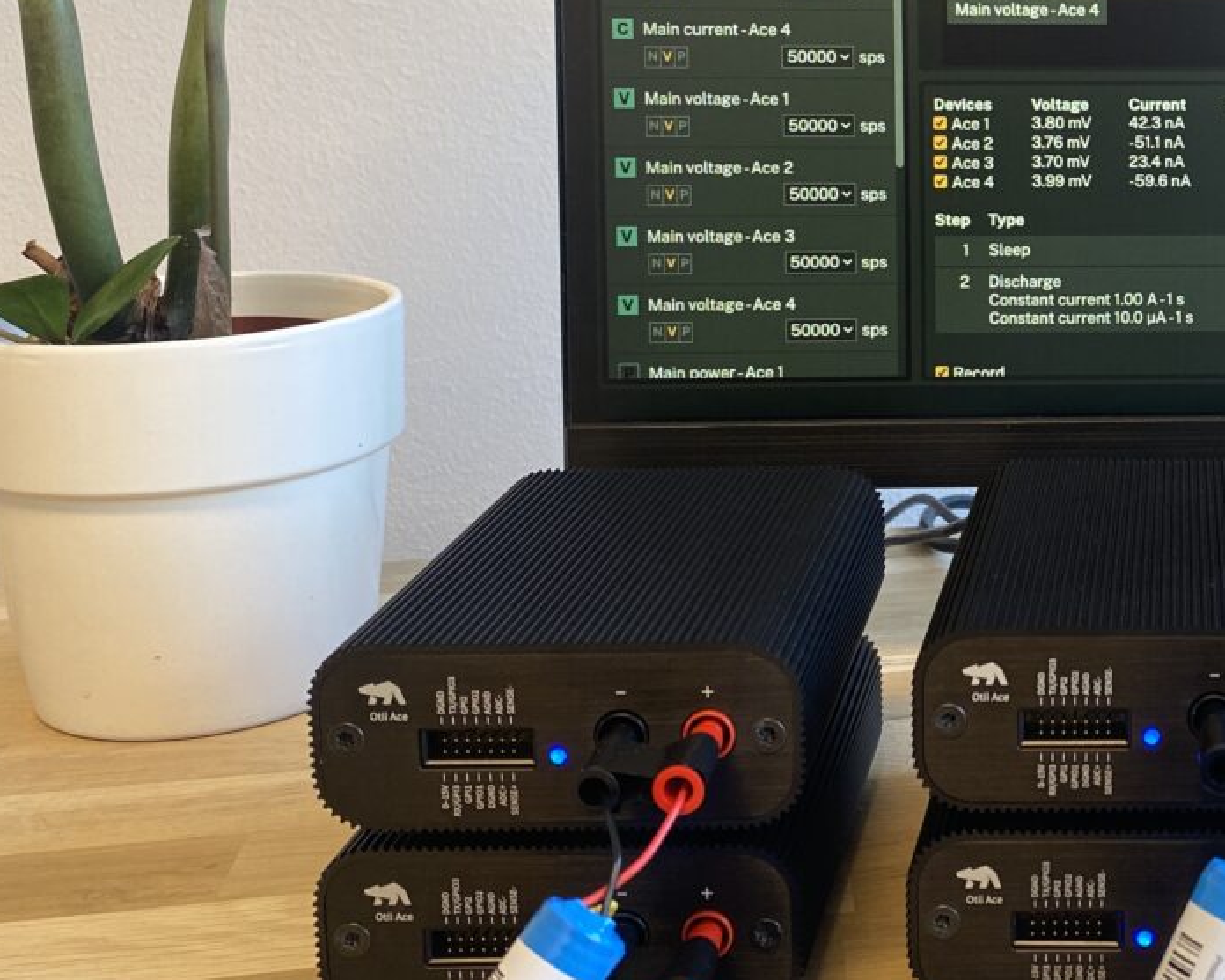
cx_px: 1200
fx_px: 2031
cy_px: 236
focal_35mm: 56
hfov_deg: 31.3
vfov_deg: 26.8
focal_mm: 4.25
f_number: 1.8
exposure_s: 1/100
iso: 80
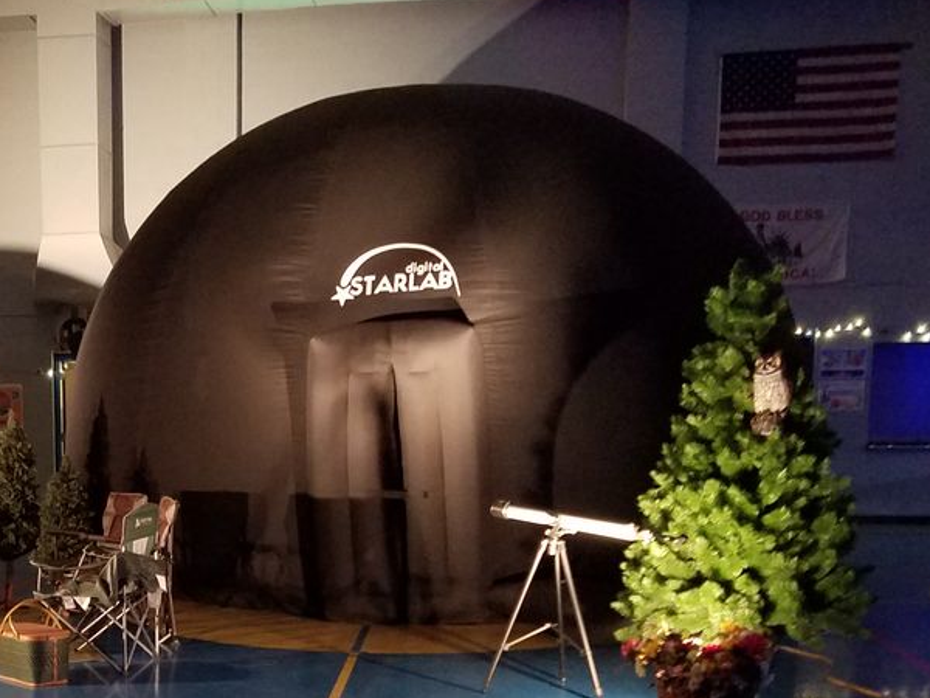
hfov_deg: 34.8
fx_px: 1397
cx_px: 99
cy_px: 582
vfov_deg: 27.3
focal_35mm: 52
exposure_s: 1/10
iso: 500
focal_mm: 4.2
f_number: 1.7
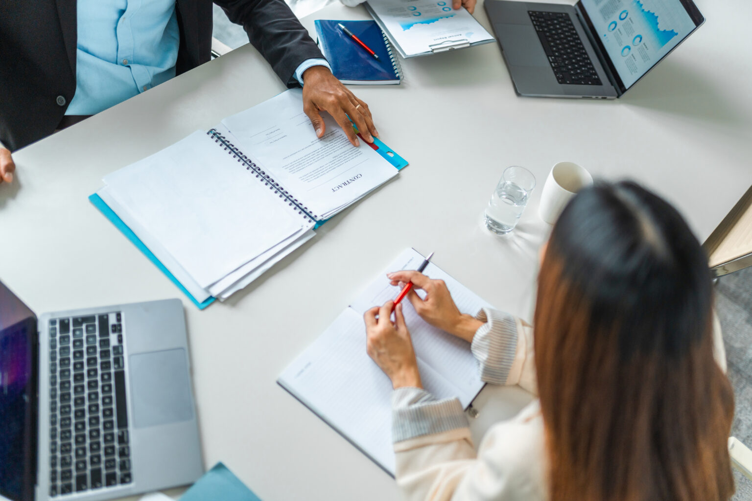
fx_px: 731
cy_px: 250
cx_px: 376
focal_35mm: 35
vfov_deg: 37.9
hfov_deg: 54.4
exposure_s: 1/250
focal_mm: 35
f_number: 1.4
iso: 200
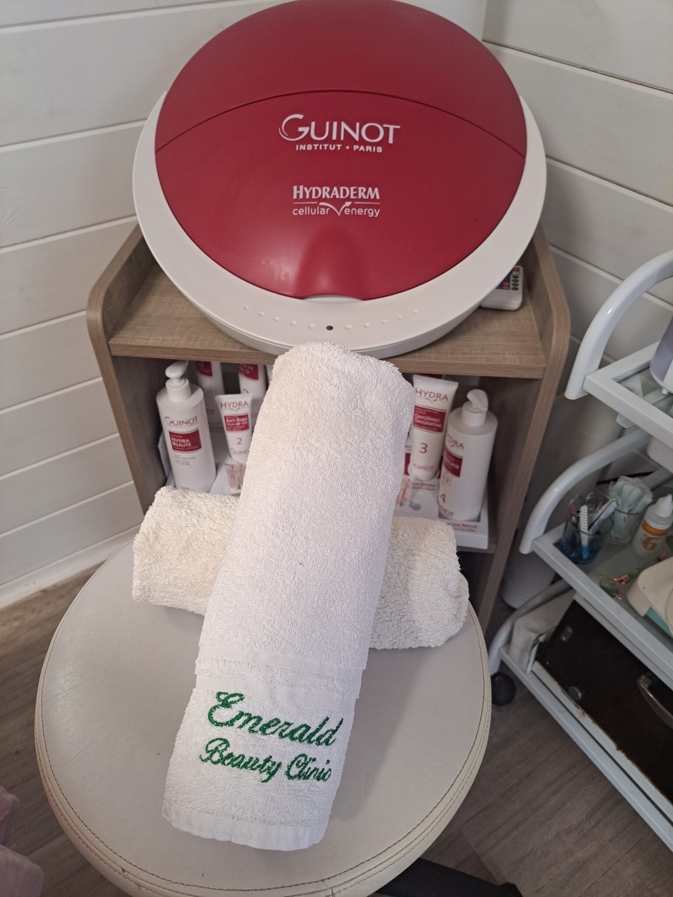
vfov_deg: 71.6
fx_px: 622
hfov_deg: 56.8
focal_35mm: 24
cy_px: 448
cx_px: 336
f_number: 1.8
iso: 200
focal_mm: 5.23
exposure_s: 1/50
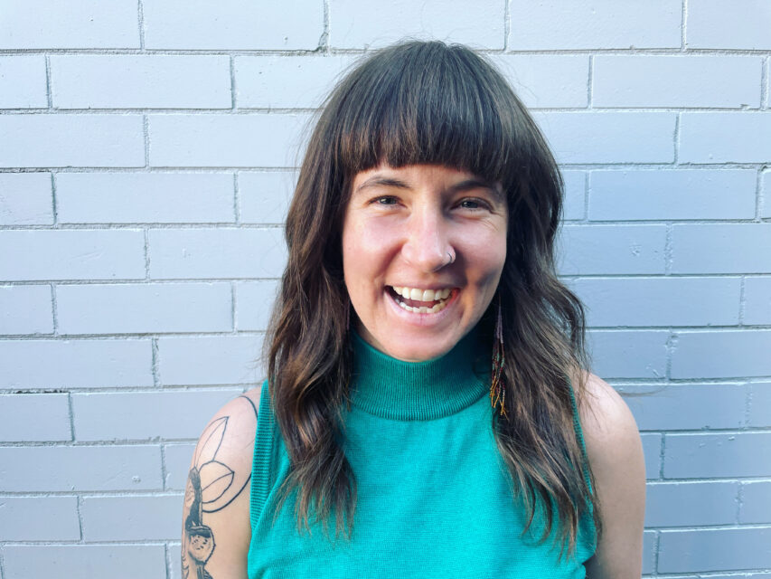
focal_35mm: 26
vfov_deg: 53.1
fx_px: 579
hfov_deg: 67.3
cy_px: 290
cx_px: 386
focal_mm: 4.2
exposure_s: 1/121
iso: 50
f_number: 1.6
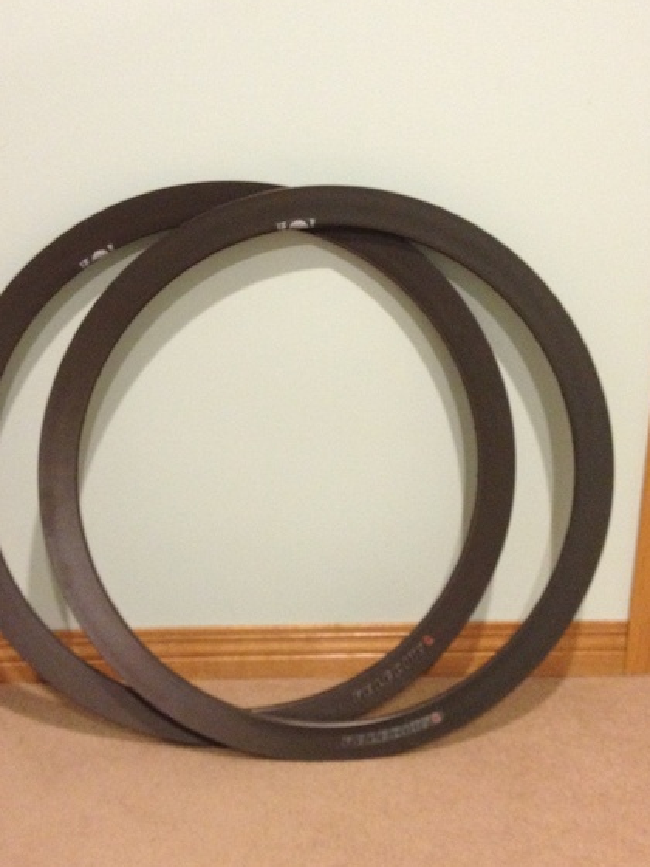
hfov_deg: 29.1
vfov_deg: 38.2
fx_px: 1252
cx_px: 291
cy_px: 474
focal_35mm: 50
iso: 320
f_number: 2.4
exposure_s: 1/20
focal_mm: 4.28
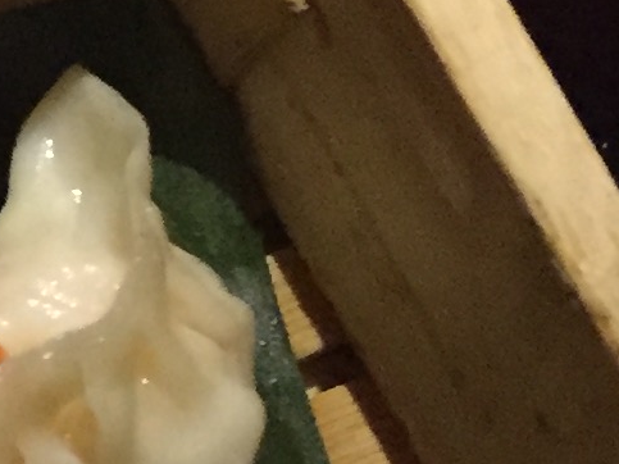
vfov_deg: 7.5
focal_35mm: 196
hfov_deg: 8.9
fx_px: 3504
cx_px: -960
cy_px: 559
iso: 250
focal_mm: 4.15
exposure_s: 1/17
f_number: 2.2
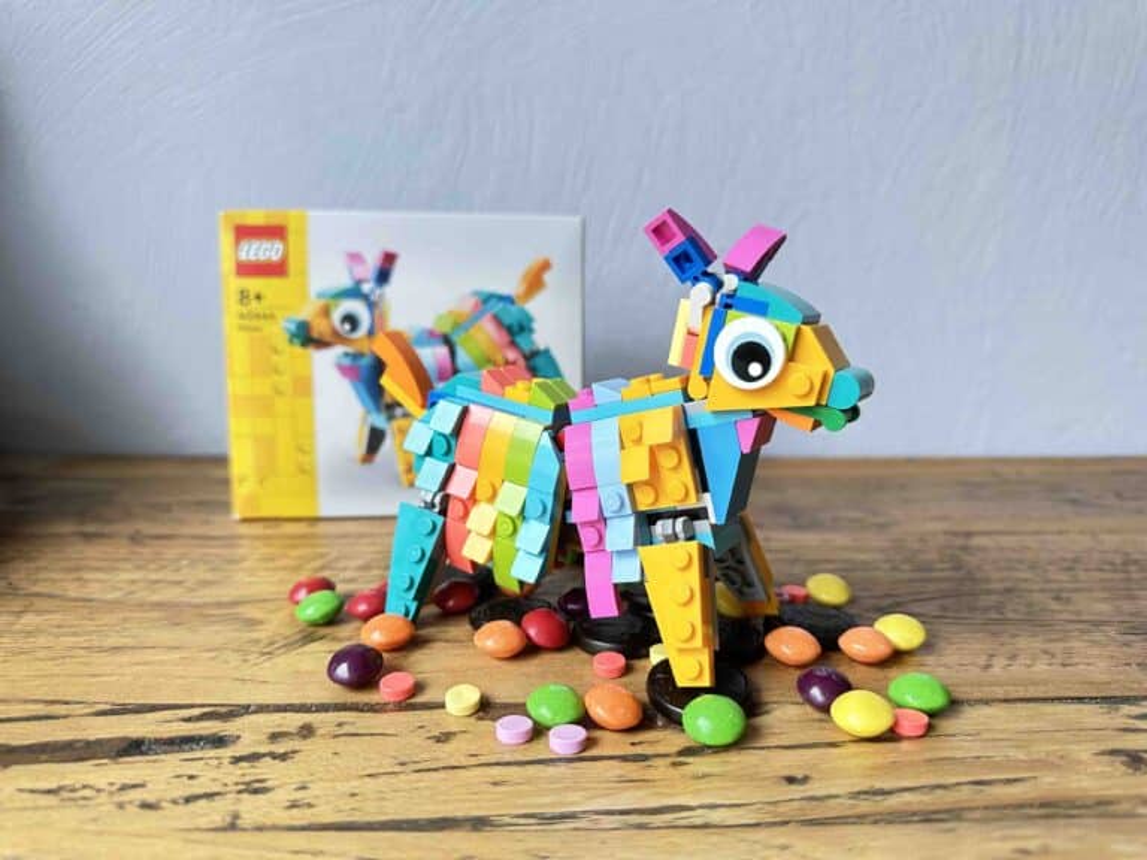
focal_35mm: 24
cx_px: 574
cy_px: 430
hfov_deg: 71.6
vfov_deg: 56.8
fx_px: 795
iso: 400
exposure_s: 1/60
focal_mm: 6.86
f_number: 1.78
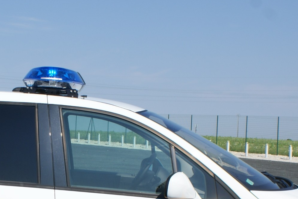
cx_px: 52
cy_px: 201
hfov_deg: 22.0
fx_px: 754
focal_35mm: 91
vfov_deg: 14.8
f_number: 10
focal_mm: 22
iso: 100
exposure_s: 1/160
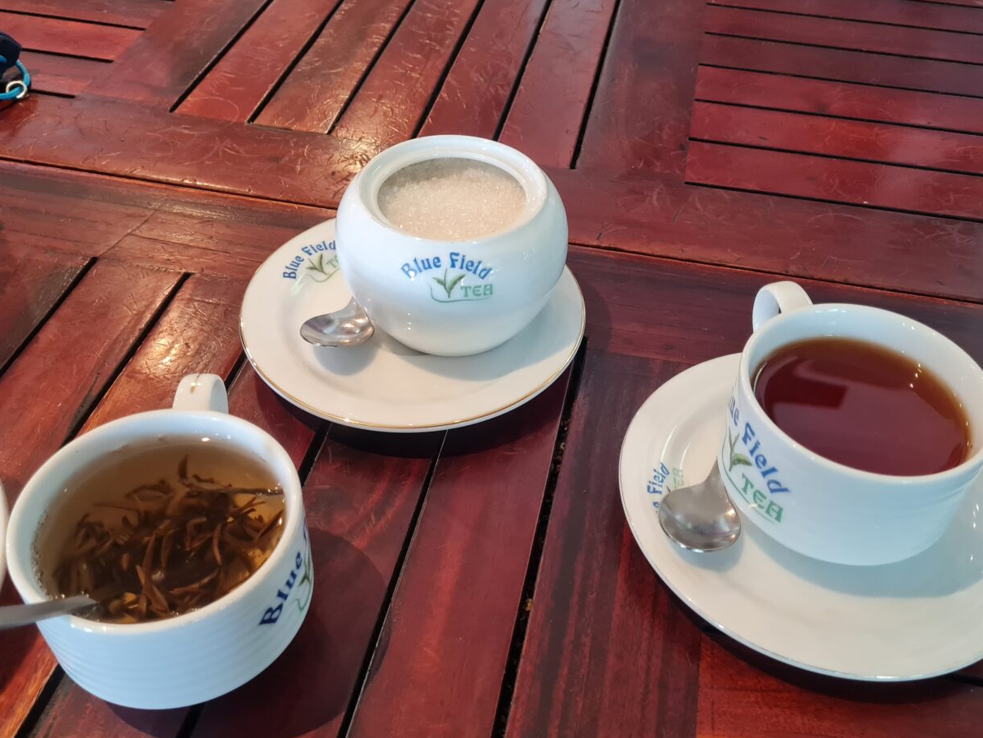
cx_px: 478
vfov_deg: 42.9
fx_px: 937
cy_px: 402
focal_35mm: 33
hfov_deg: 55.3
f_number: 1.8
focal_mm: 5.4
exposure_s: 1/50
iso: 400
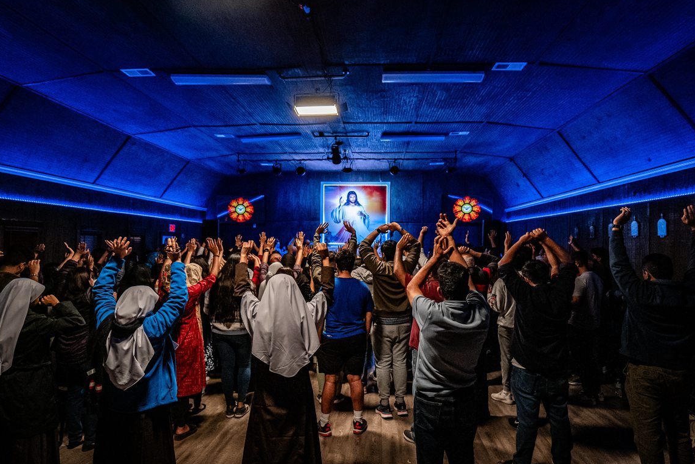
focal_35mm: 21
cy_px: 227
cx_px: 351
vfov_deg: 59.5
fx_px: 405
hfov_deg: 81.2
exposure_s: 1/250
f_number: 4.5
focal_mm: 20
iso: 5000
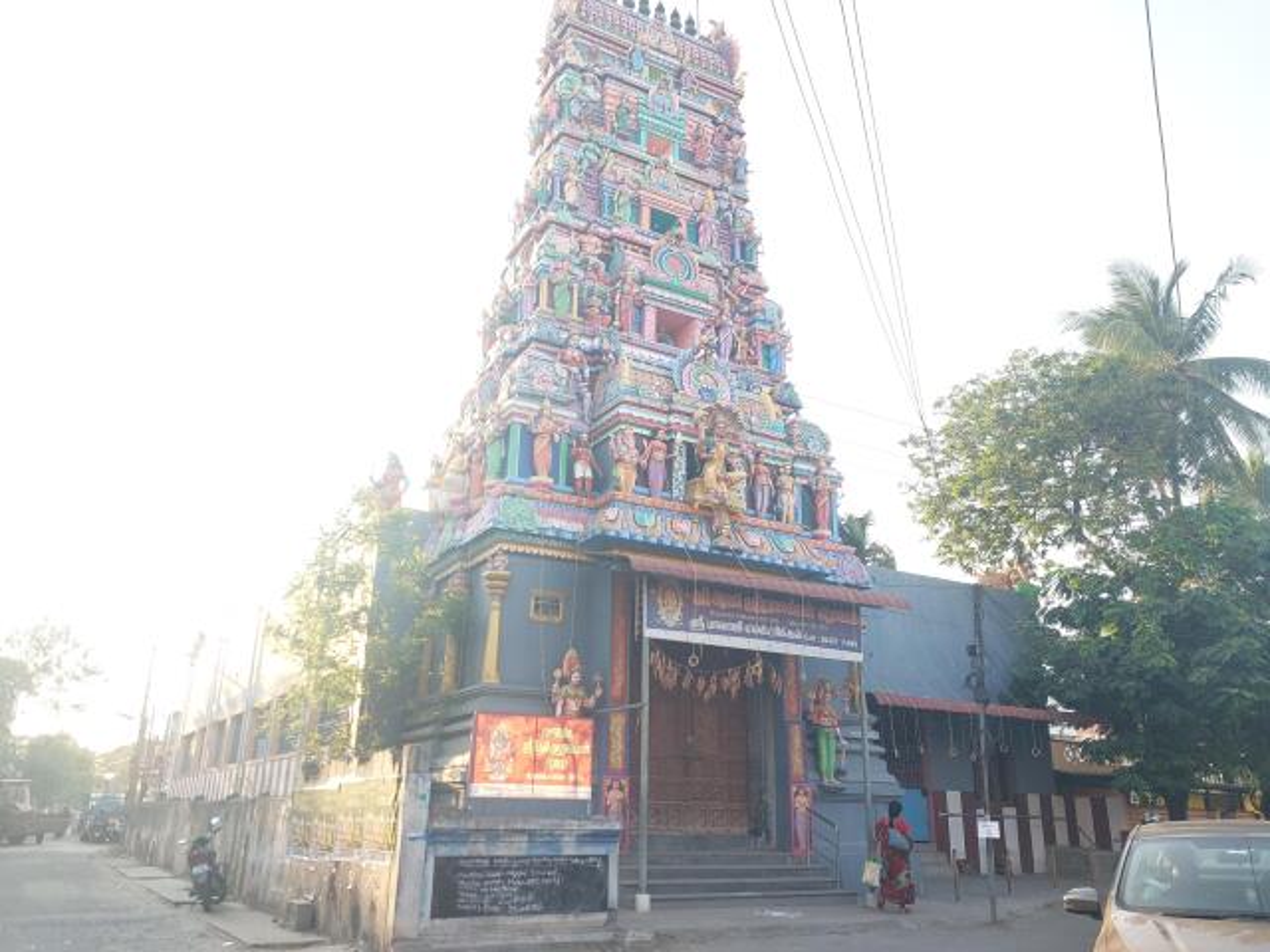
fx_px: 1101
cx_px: 635
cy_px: 476
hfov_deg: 60.0
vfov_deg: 46.8
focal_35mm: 30
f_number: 1.8
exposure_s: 1/100
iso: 25
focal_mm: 4.6
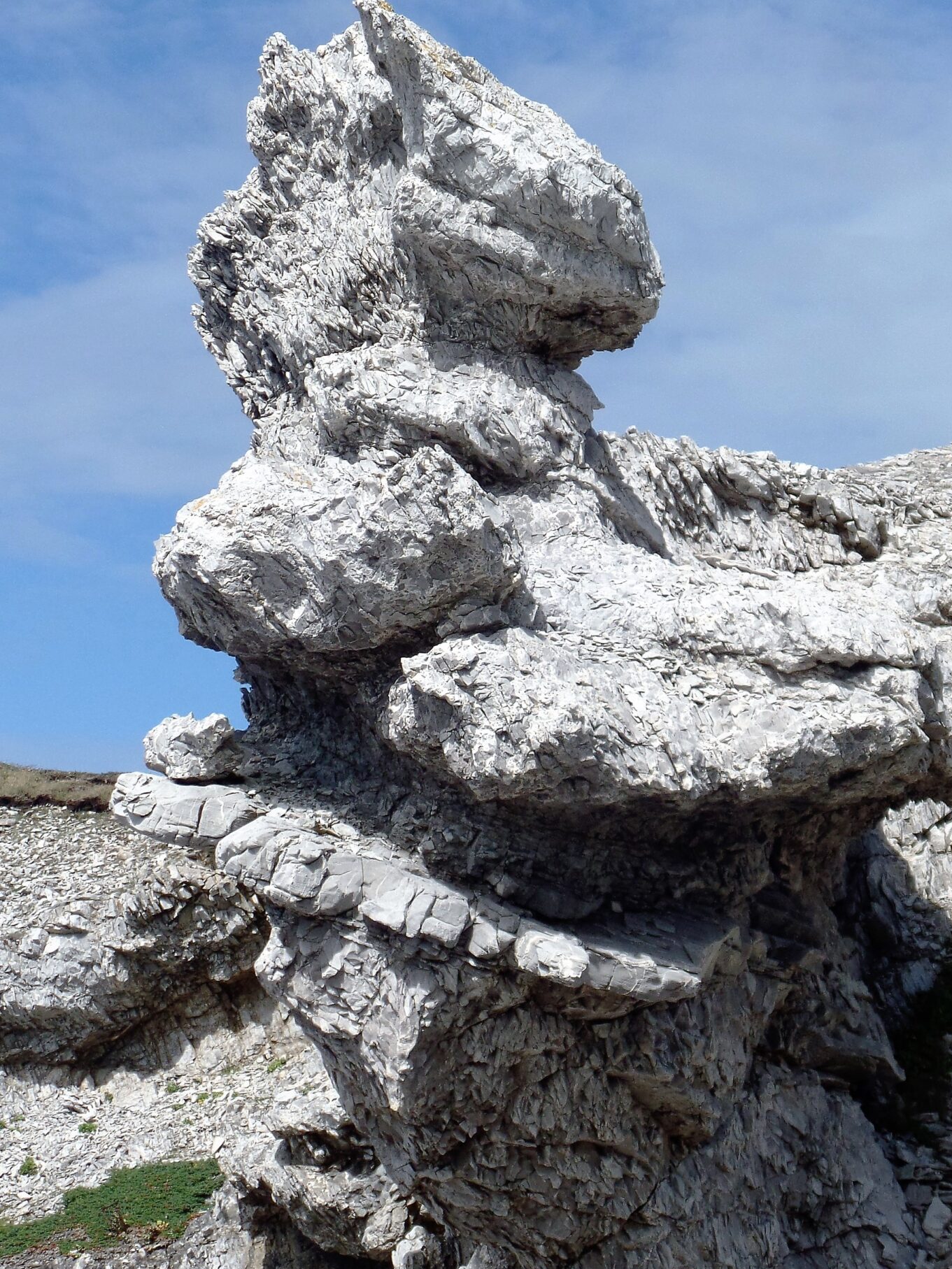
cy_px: 694
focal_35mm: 110
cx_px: 560
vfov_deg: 17.9
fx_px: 4034
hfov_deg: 13.5
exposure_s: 1/1500
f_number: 3.8
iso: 100
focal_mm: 13.9
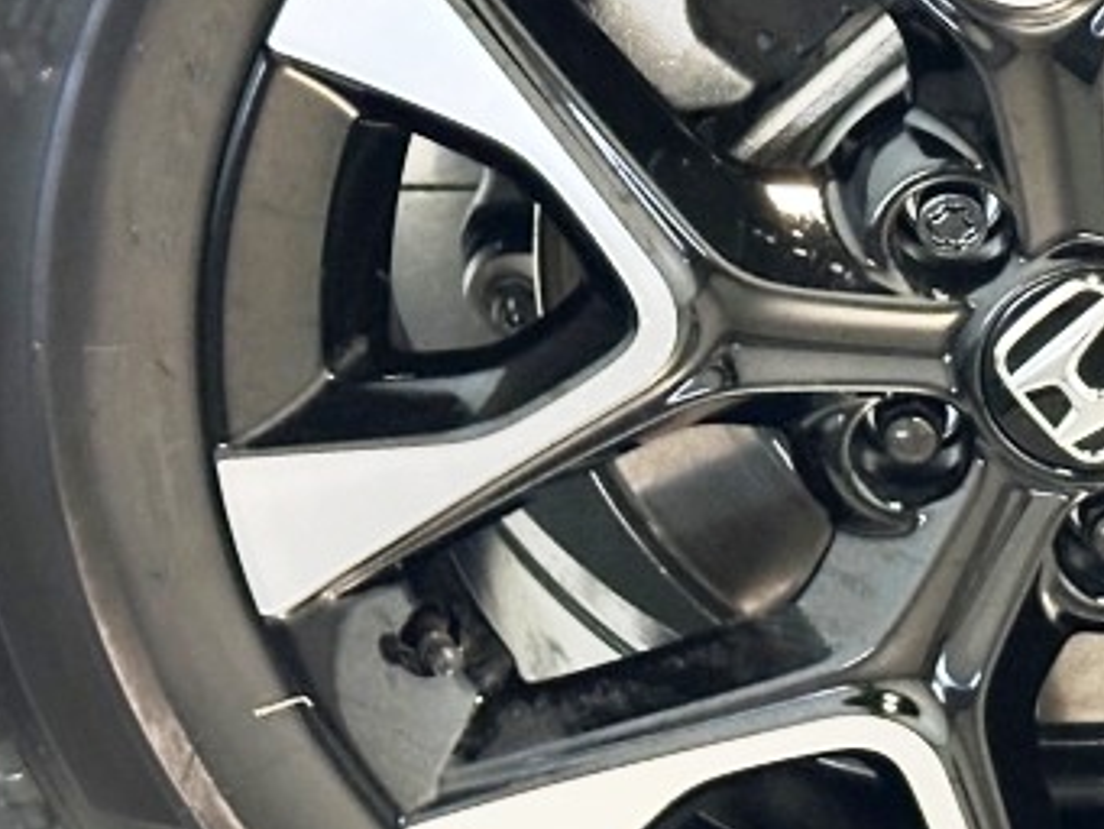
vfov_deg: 10.3
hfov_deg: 13.6
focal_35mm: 144
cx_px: 1020
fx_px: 4594
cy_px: 340
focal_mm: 6.86
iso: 640
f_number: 1.78
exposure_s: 1/30
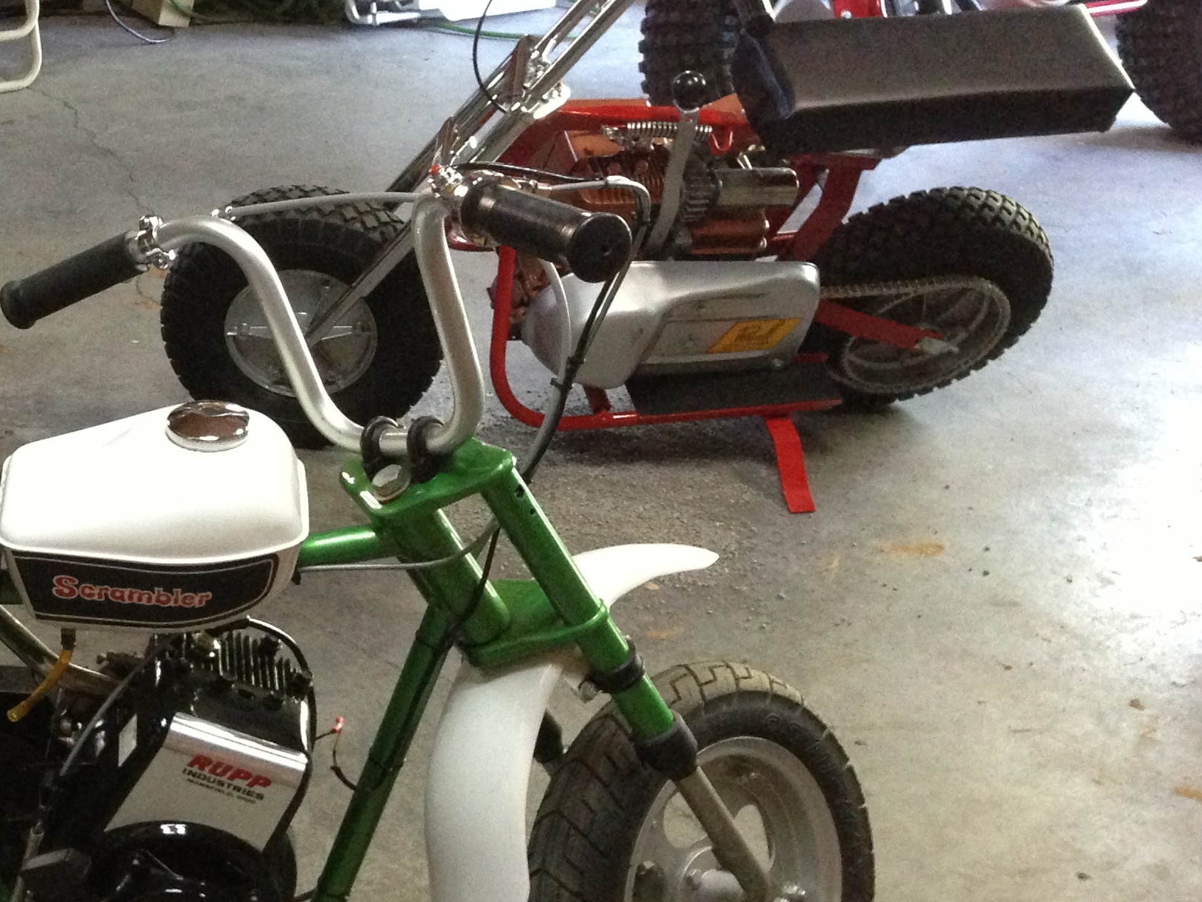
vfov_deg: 22.2
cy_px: 606
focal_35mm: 66
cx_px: 20
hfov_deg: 27.8
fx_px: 2292
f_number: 2.4
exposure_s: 1/20
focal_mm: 4.13
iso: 400
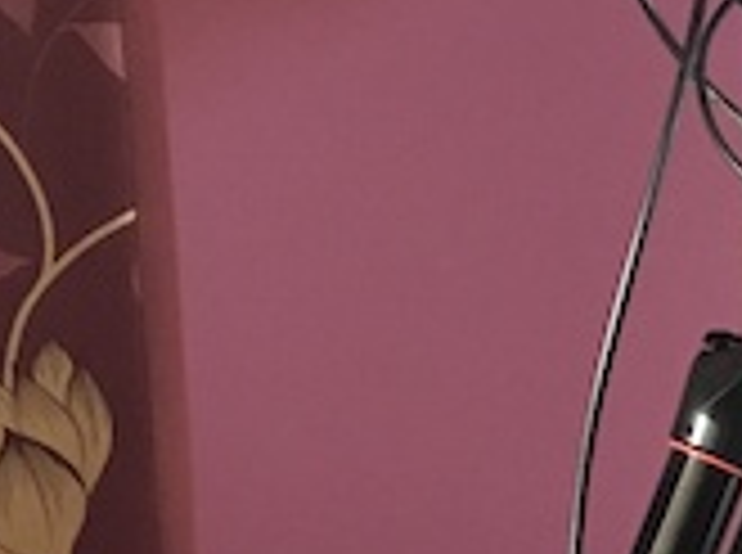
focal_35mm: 141
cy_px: 887
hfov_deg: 13.2
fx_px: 3016
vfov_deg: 10.1
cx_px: 1115
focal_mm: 4.15
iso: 200
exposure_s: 1/17
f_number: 2.2
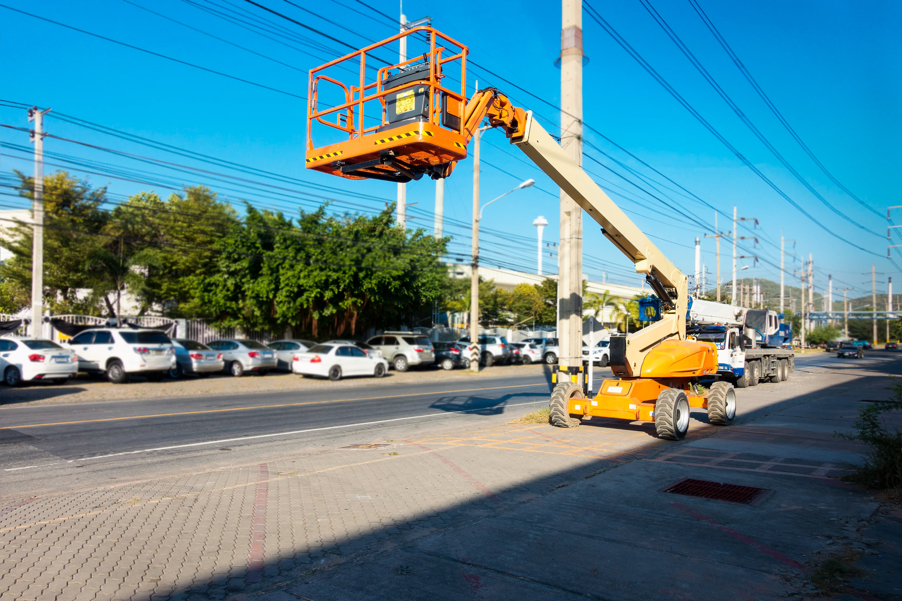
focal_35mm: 24
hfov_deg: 73.7
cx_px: 451
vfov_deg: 53.1
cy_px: 300
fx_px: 601
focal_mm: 8.8
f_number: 5.6
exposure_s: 1/500
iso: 100
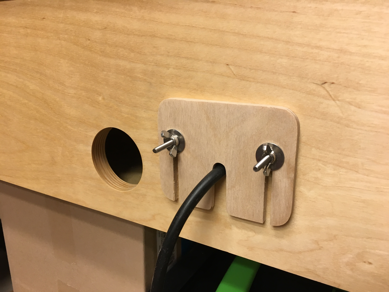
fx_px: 326
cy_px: 146
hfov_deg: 61.7
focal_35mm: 29
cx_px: 194
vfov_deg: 48.2
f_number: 2.2
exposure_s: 1/30
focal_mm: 4.15
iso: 64
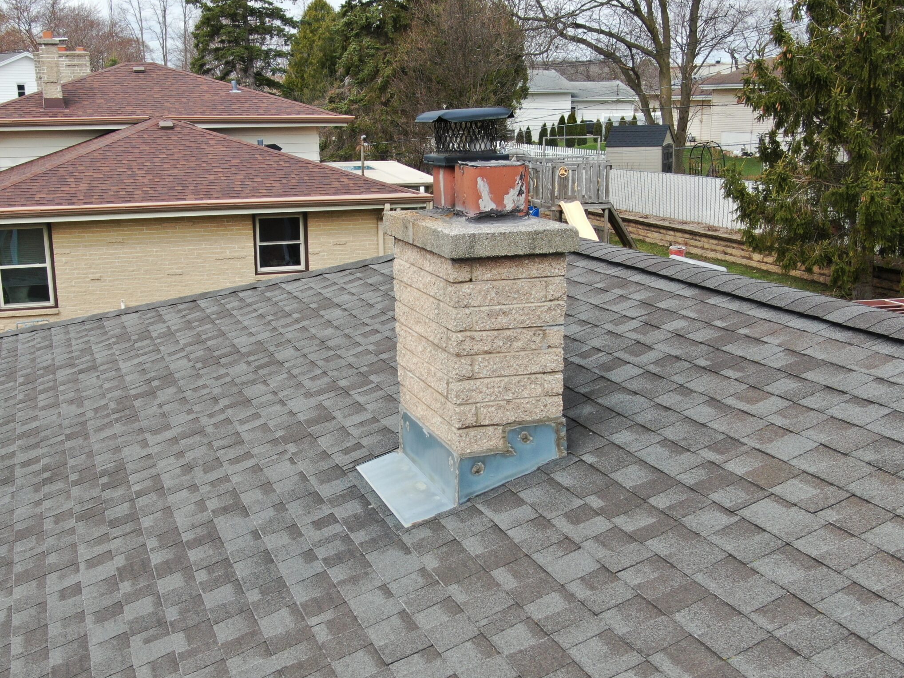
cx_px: 405
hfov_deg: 42.9
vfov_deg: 32.8
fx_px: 1149
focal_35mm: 44
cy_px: 393
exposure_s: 1/400
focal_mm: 5.94
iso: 100
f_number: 3.3
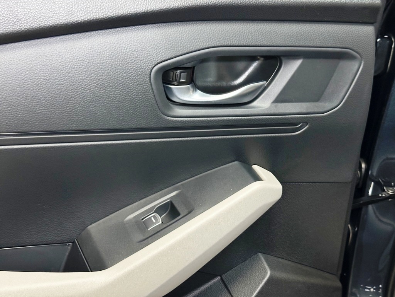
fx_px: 548
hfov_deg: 39.7
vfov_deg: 30.3
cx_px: 198
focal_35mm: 48
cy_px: 148
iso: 500
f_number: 1.78
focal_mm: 6.86
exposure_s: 1/30
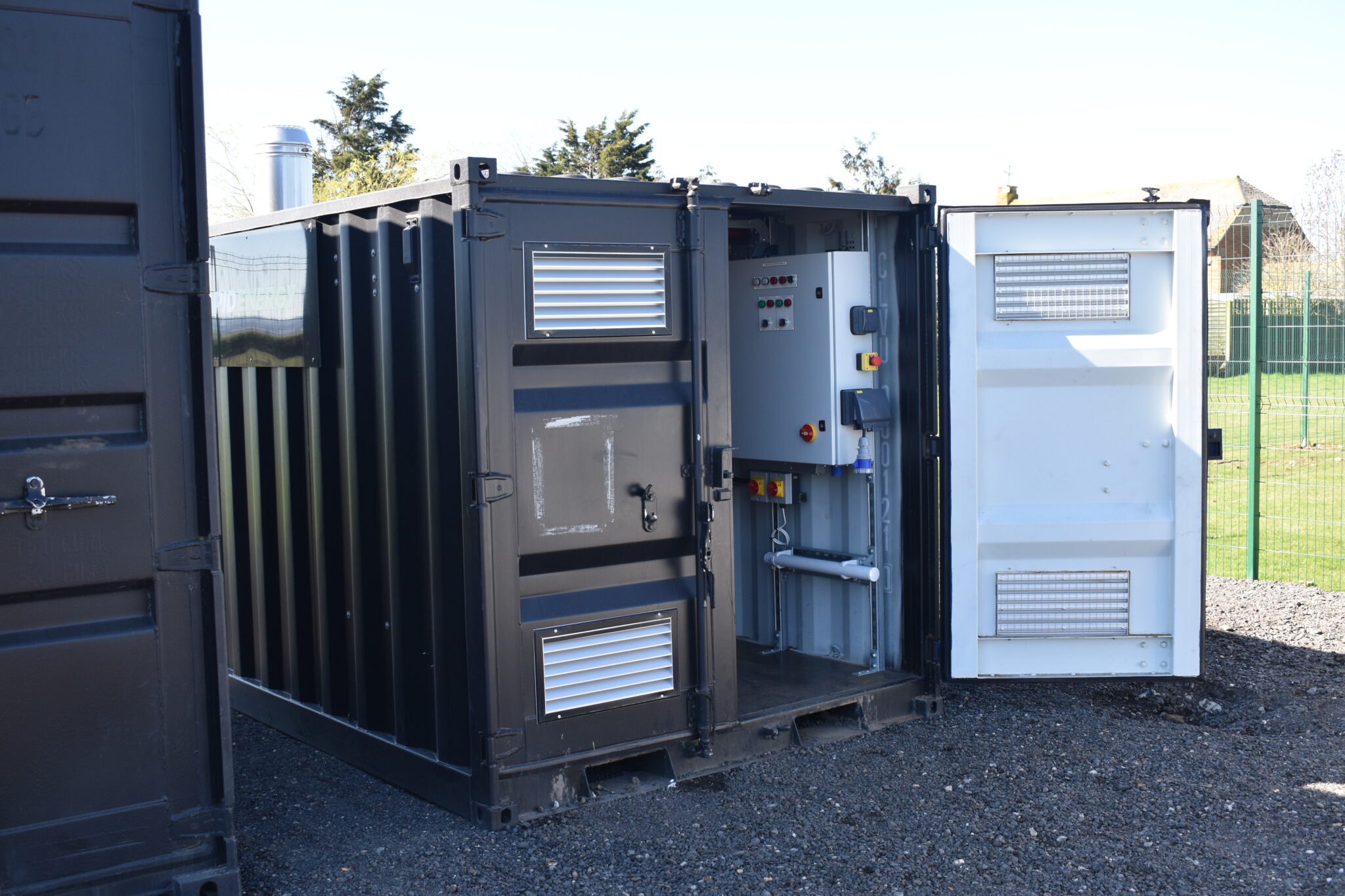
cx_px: 672
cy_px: 448
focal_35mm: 39
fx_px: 1457
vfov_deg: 34.2
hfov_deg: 49.6
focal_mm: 26
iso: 280
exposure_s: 1/250
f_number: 5.6
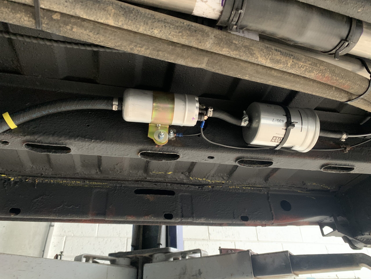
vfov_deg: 53.1
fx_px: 279
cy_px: 140
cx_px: 186
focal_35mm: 26
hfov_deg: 67.3
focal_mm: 4.25
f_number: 1.8
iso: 640
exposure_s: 1/30
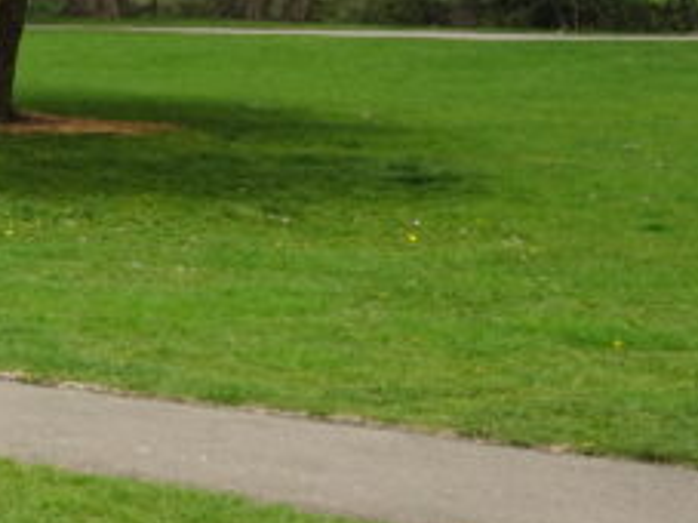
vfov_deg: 12.8
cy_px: 46
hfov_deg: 15.7
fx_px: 2318
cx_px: -360
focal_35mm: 115
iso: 80
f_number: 4
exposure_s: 1/500
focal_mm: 5.79
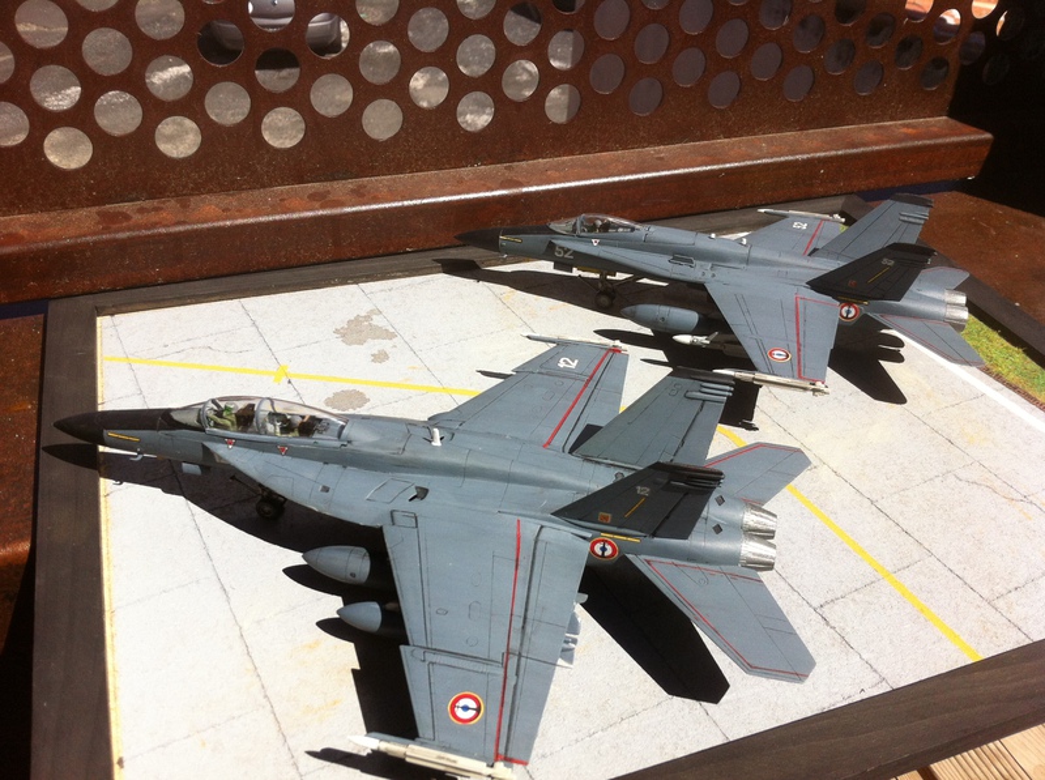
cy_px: 390
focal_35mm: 35
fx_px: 1055
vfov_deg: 40.6
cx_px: 522
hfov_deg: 52.7
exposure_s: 1/1588
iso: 80
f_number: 2.8
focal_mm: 3.85
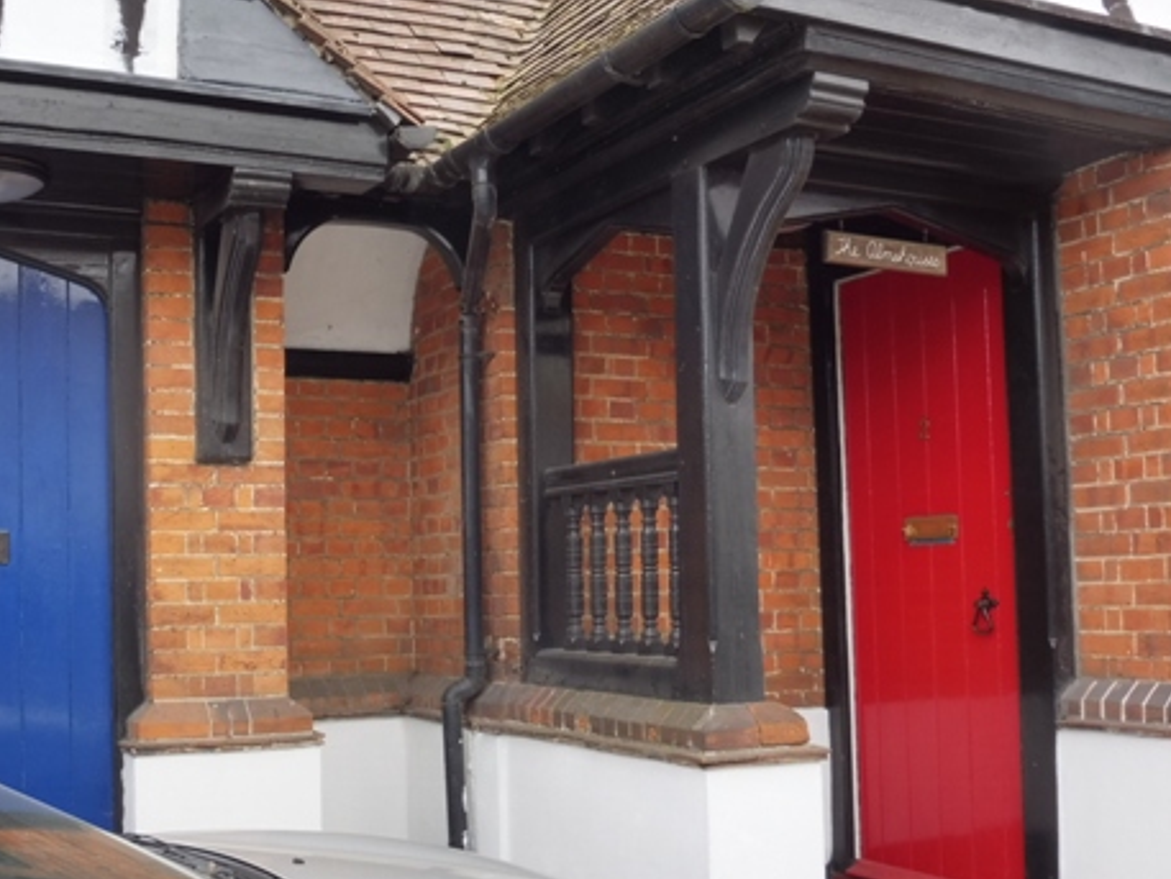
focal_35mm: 42
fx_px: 1421
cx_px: 405
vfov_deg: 34.3
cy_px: 487
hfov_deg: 44.2
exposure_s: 1/60
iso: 160
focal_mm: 5.4
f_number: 3.6
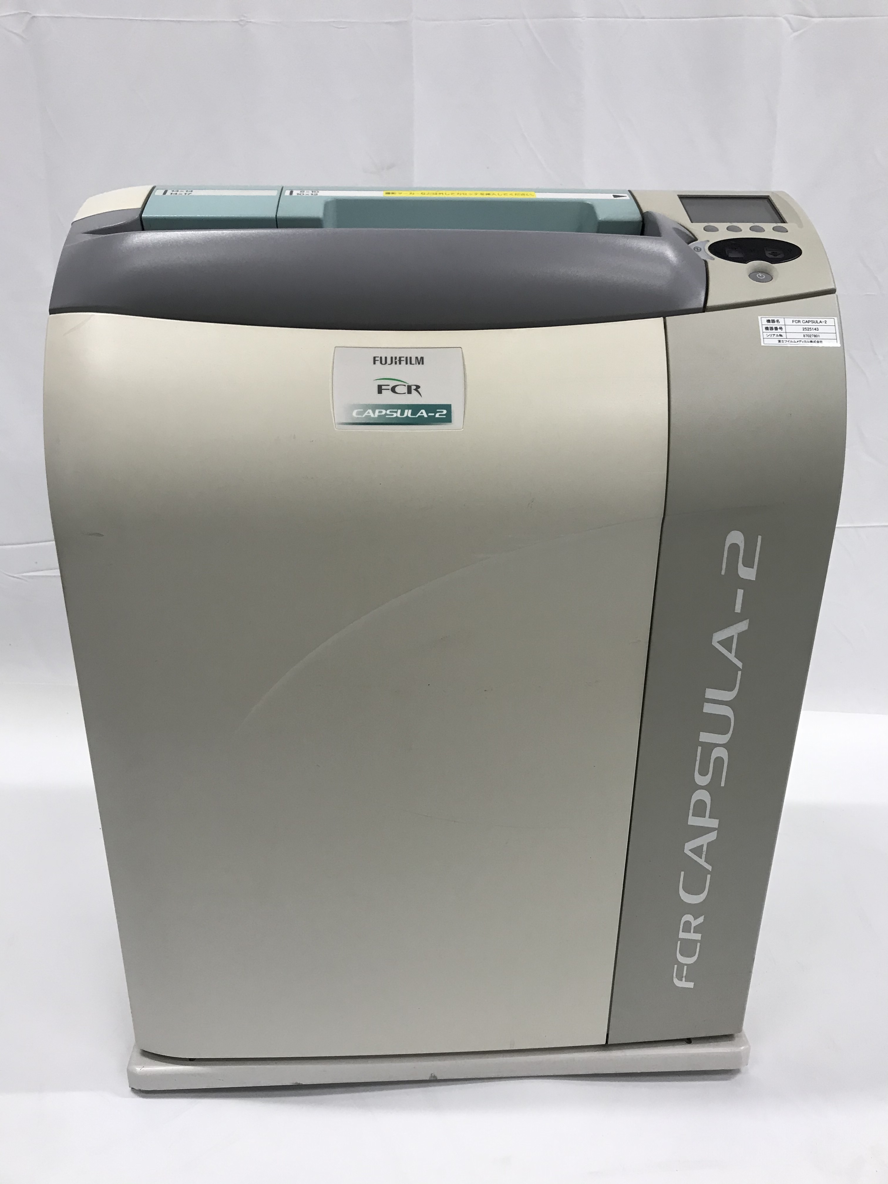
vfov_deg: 63.4
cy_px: 592
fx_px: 958
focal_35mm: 28
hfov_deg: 49.7
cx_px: 444
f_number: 1.8
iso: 25
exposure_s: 1/40
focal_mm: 3.99
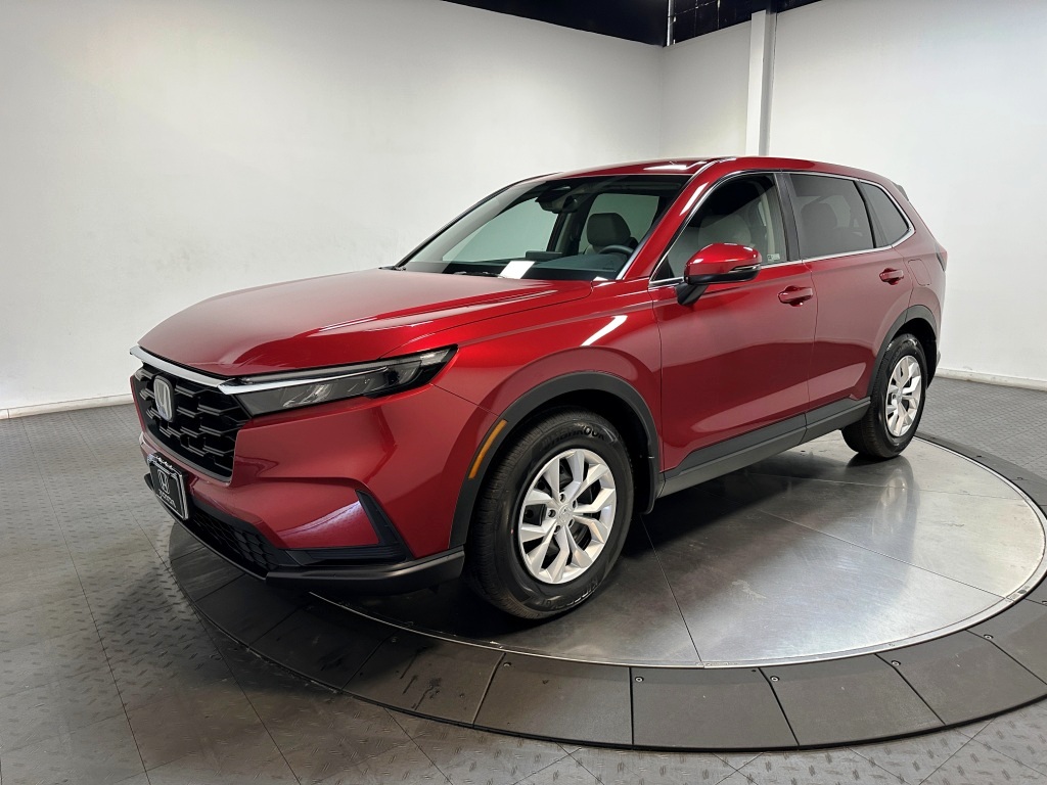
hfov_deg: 71.6
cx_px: 524
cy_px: 392
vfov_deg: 56.8
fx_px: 726
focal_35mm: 24
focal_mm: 6.86
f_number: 1.78
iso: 250
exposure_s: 1/60
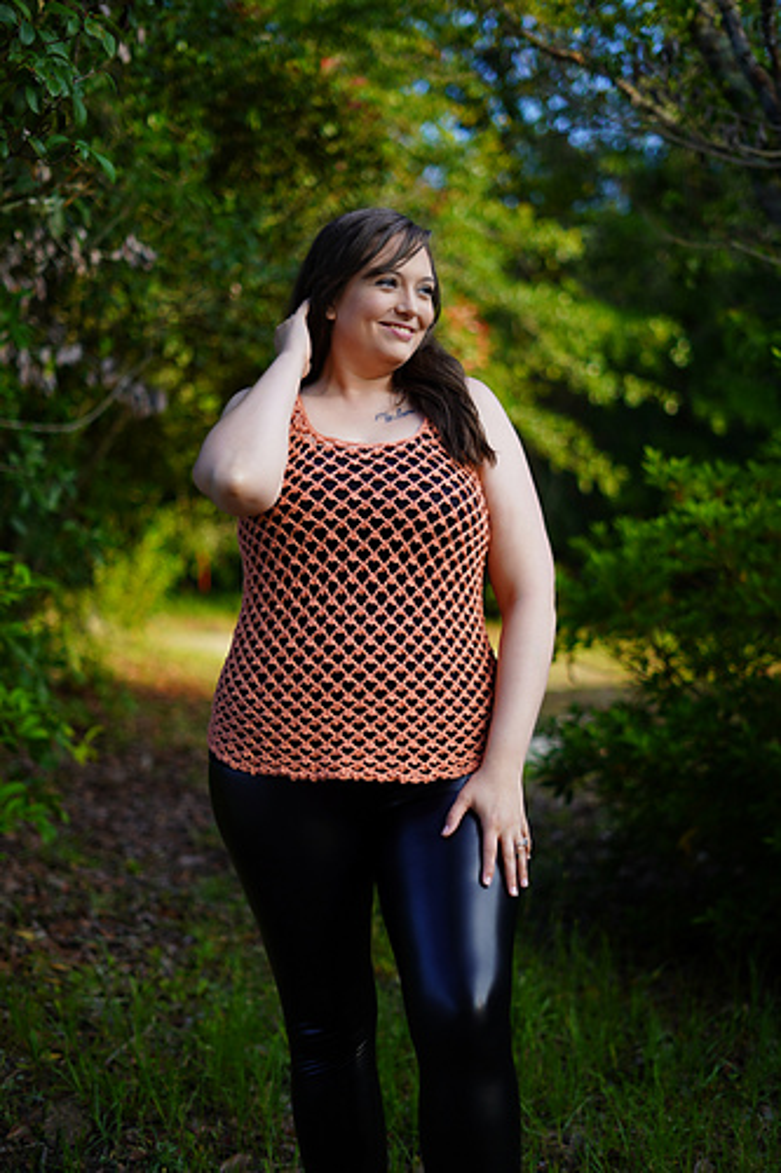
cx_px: 390
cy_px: 586
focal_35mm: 50
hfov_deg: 27.0
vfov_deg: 39.6
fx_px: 1628
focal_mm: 50
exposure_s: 1/800
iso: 100
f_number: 1.8
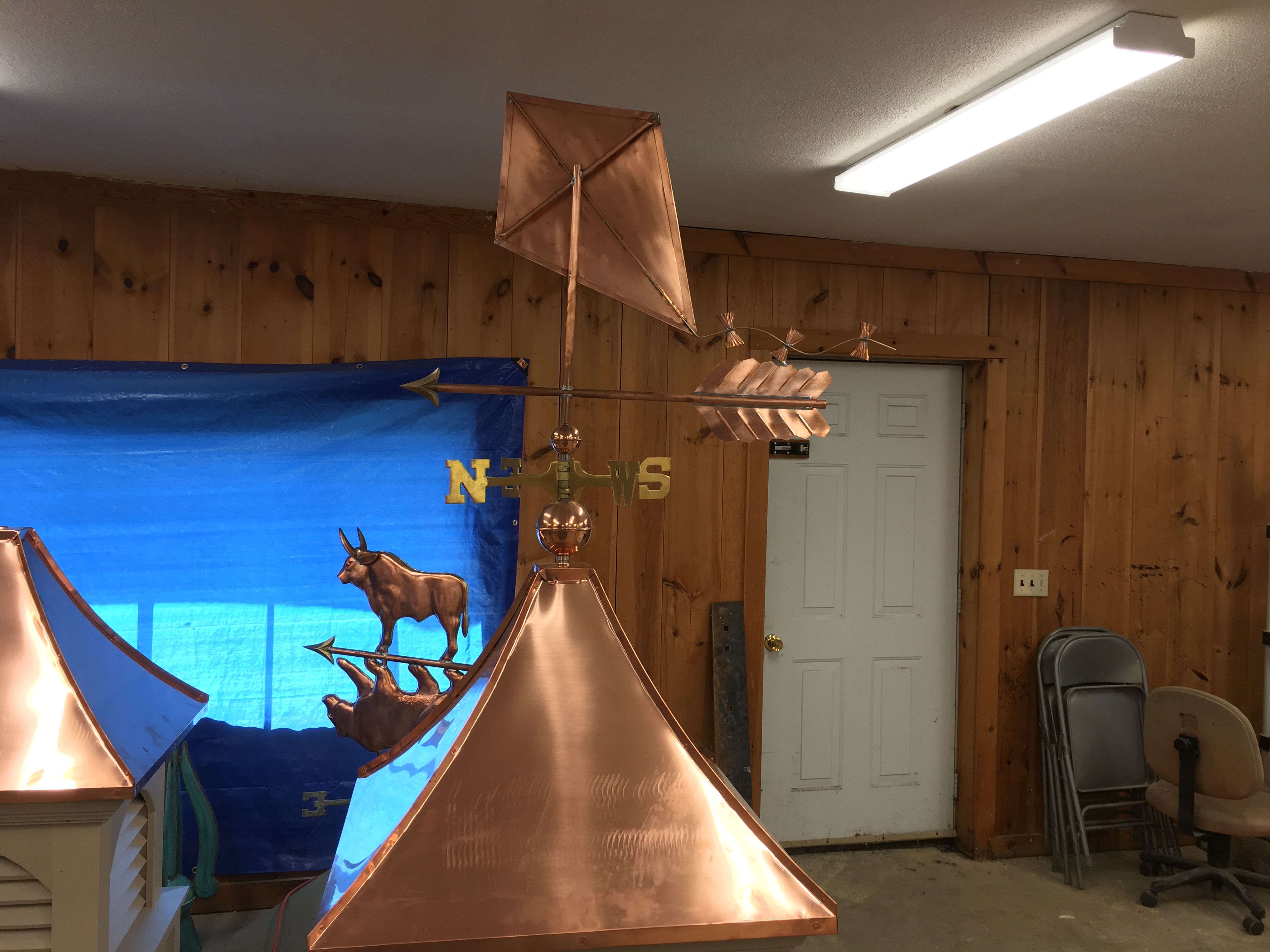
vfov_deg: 48.2
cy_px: 476
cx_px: 635
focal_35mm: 29
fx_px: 1064
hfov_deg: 61.7
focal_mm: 4.15
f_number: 2.2
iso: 25
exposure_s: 1/40
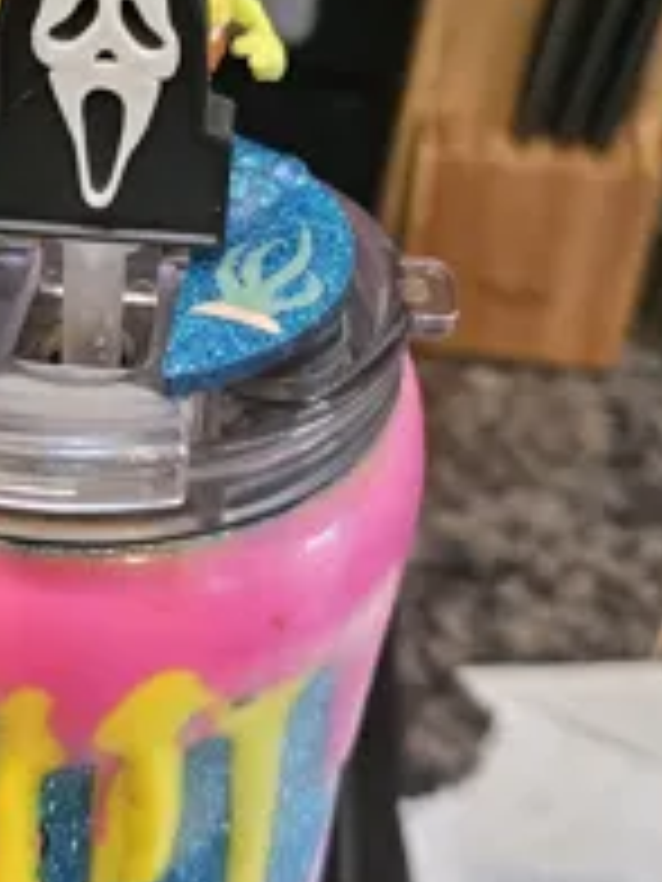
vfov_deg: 39.5
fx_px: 1198
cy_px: 234
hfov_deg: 30.5
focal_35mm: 47
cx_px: 180
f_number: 1.7
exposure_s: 1/40
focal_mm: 6.3
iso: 640
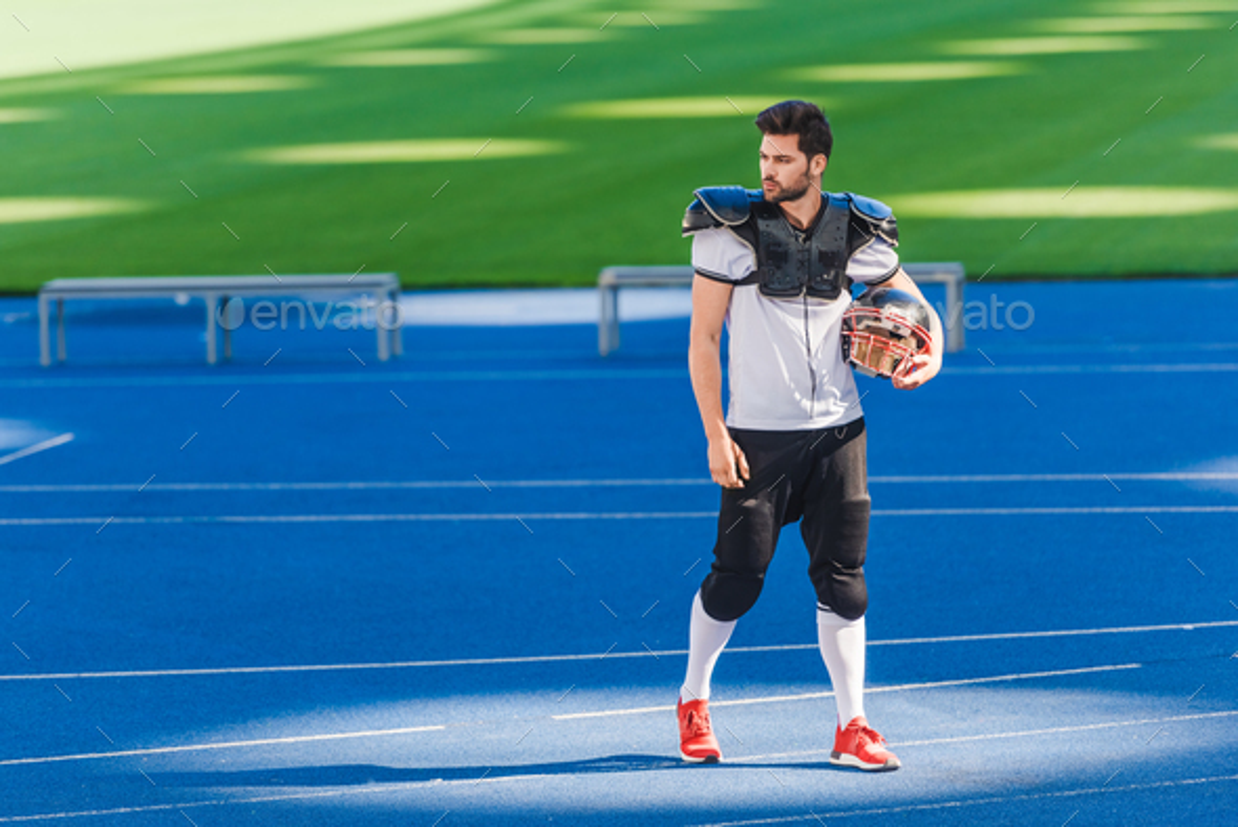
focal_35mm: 195
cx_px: 619
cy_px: 414
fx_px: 6709
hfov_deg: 10.5
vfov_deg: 7.1
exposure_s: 1/1000
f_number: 3.2
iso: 250
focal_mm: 195
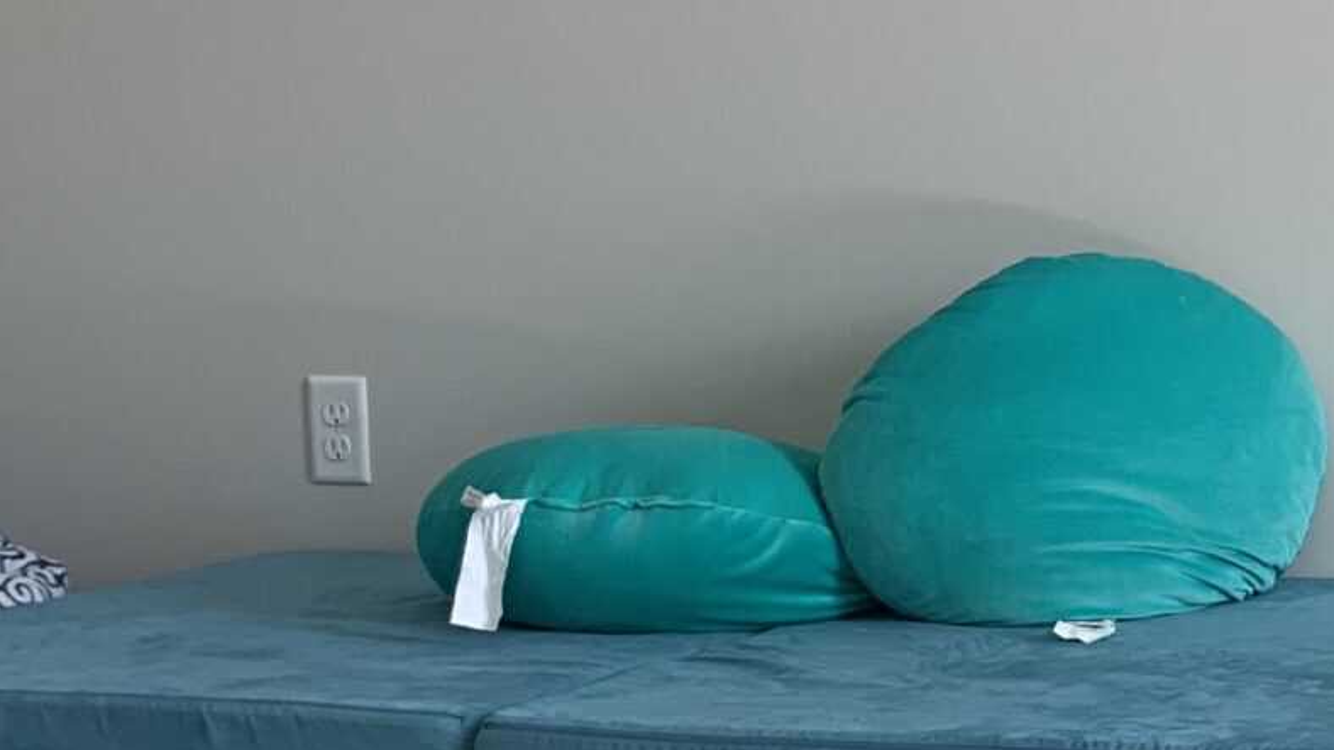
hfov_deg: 21.2
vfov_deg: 13.1
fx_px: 3254
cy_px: 405
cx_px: 1693
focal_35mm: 92
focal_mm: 4.25
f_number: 1.8
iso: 50
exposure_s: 1/122
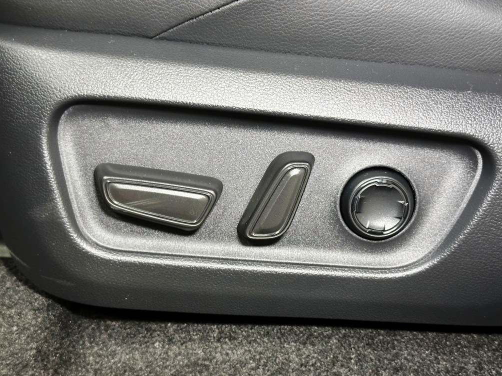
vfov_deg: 29.7
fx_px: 711
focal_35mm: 49
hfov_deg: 38.9
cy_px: 188
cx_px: 256
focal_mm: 6.86
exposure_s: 1/30
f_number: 1.78
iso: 400
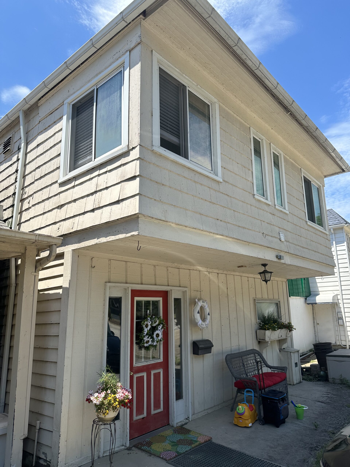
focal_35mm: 24
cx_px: 175
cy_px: 234
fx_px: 324
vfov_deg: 71.6
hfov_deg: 56.8
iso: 80
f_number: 1.78
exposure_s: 1/3472
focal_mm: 6.86
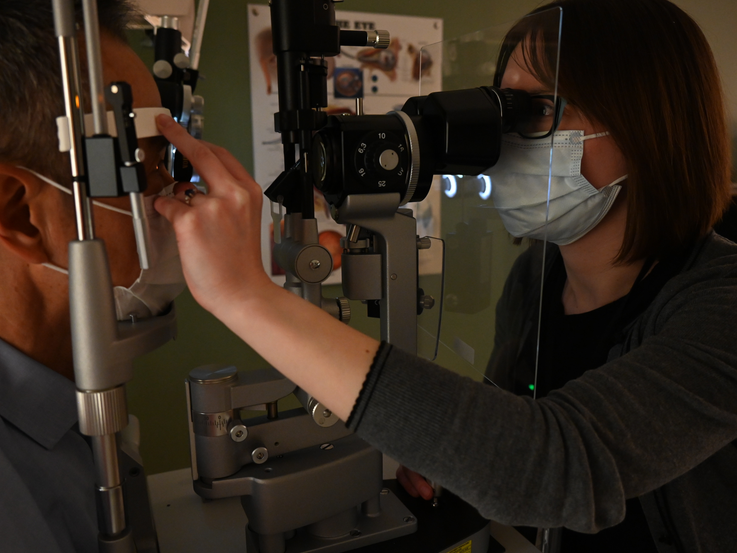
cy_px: 275
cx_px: 344
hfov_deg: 59.9
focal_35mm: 30
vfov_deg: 46.8
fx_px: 639
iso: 4000
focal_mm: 24
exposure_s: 1/80
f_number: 4
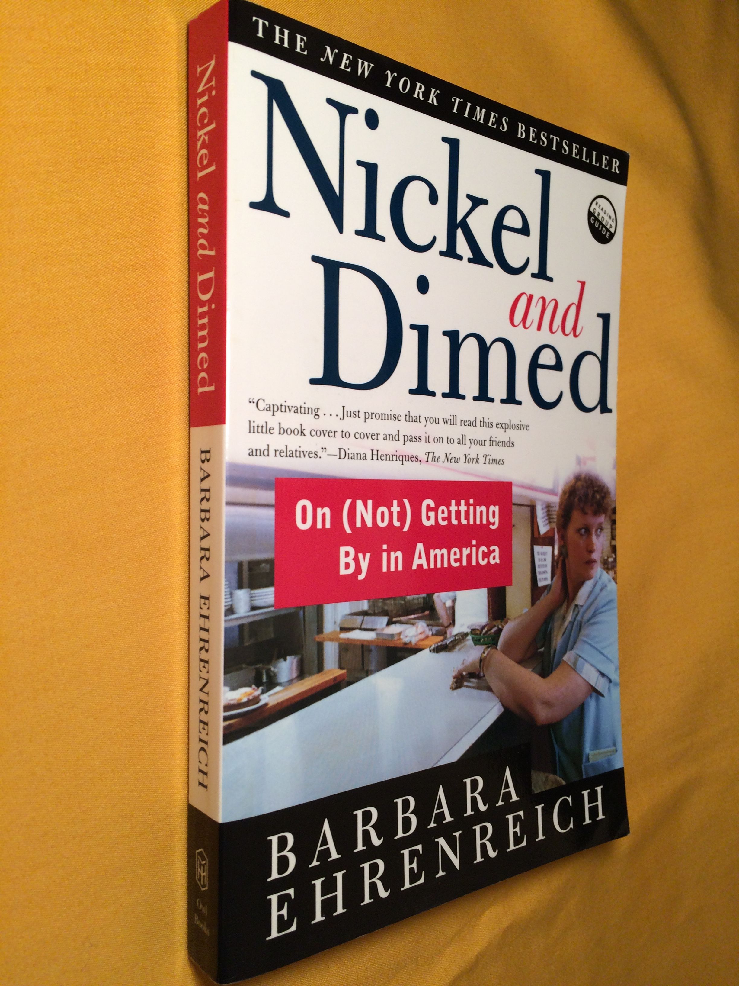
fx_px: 825
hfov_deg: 48.2
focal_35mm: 29
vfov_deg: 61.7
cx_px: 370
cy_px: 493
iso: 64
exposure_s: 1/120
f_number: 2.2
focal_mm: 4.15
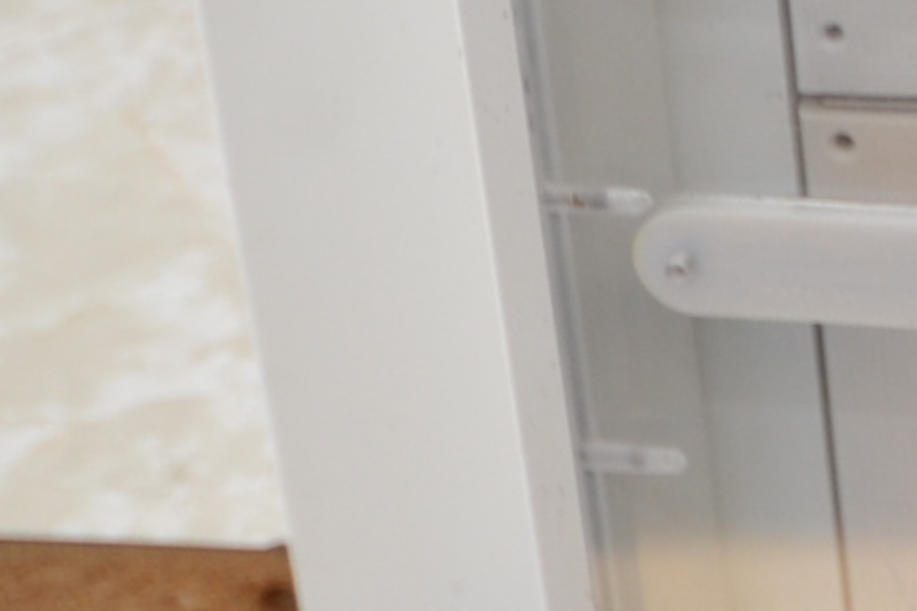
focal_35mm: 144
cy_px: -277
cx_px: 2092
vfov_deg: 9.3
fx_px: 3668
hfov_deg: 11.9
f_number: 5
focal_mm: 20
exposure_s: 1/100
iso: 400
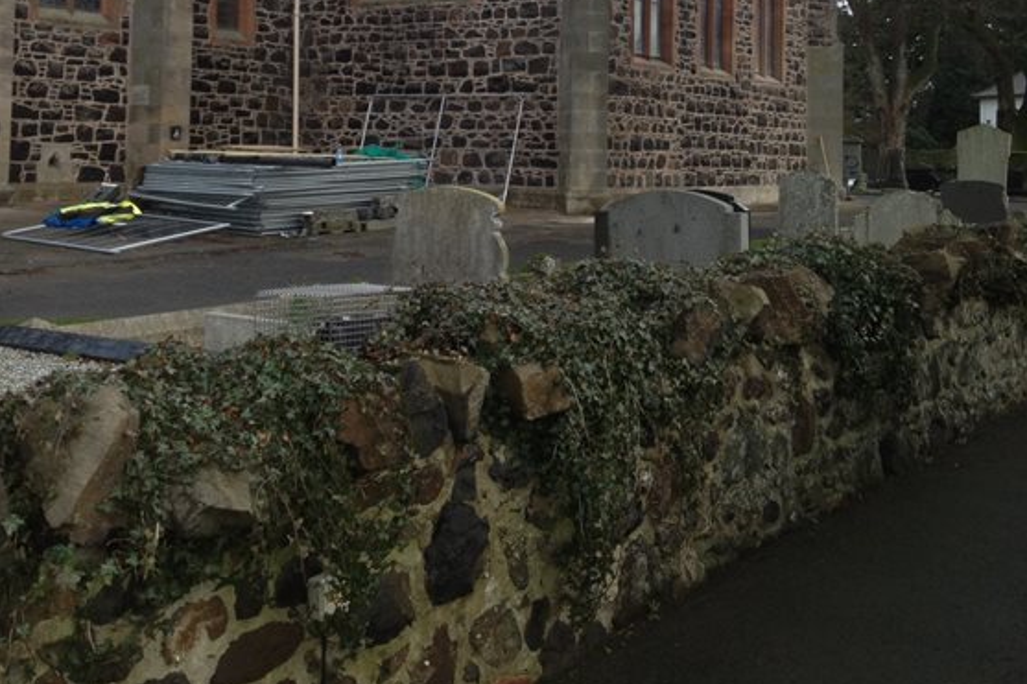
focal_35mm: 49
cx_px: 514
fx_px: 1397
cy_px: 88
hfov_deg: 40.4
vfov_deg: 26.7
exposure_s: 1/146
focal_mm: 4.28
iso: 50
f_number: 2.4
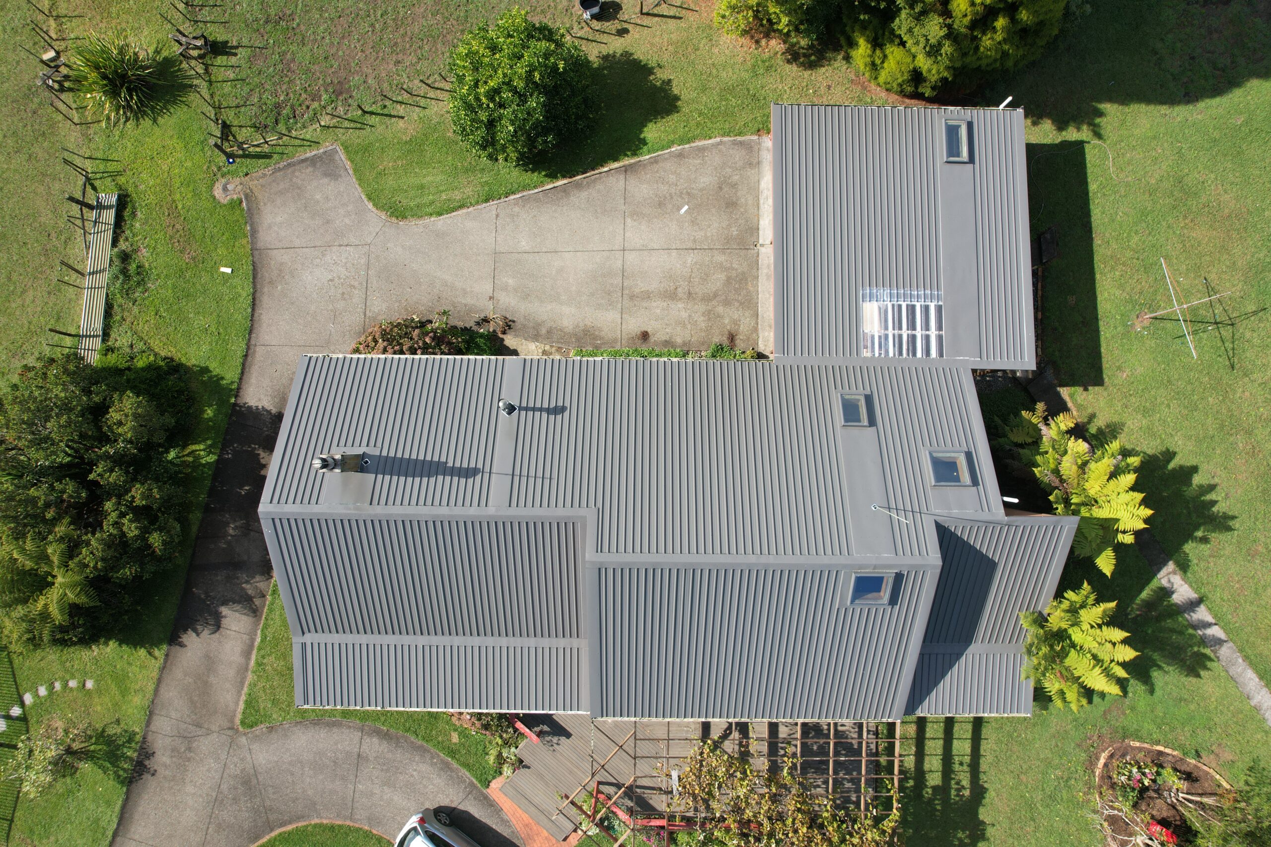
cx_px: 636
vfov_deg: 57.2
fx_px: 777
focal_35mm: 22
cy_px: 424
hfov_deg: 78.6
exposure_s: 1/1000
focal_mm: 8.38
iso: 100
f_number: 2.8
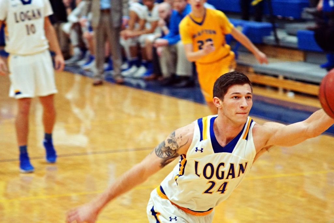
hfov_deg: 10.2
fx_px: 1879
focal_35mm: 202
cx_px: 167
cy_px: 112
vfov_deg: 6.8
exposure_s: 1/250
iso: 3200
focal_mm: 135
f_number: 4
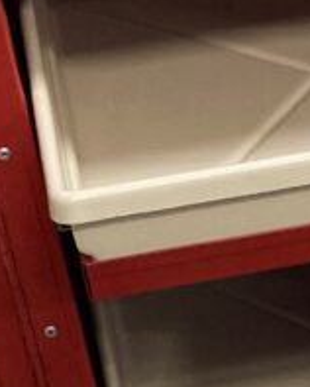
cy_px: 471
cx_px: 383
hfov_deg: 10.7
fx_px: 1626
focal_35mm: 142
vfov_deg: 13.2
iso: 320
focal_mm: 3.99
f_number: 1.8
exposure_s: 1/30
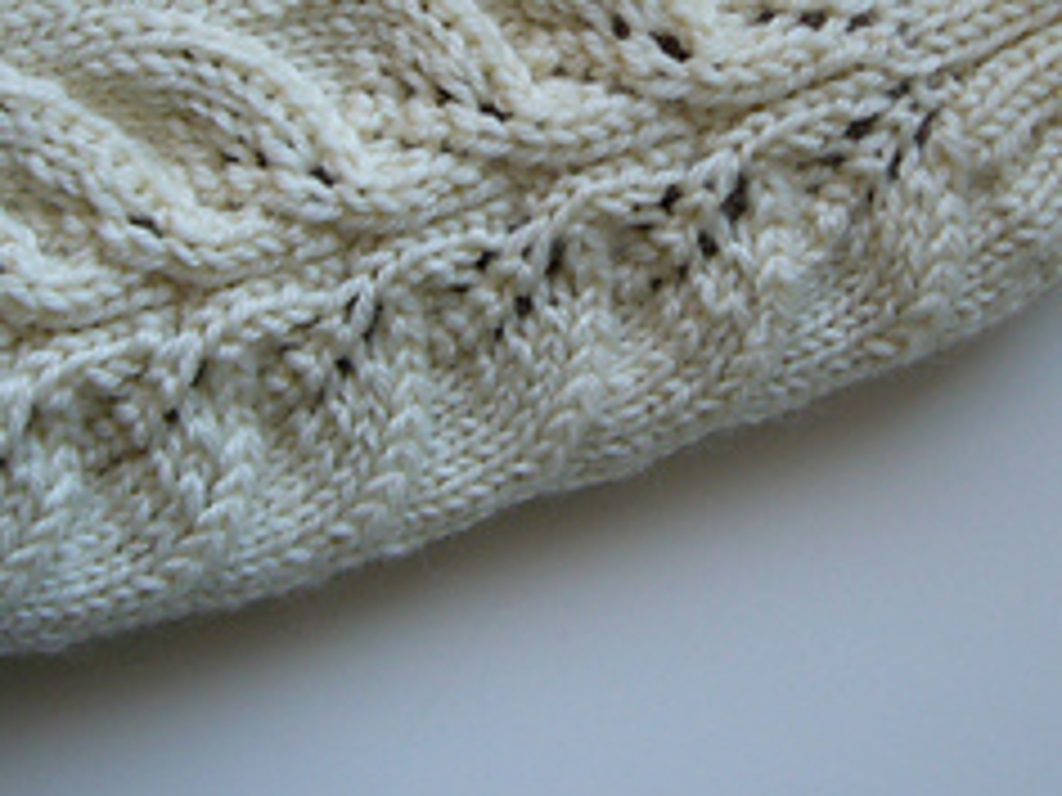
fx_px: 2270
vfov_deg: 19.5
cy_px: 74
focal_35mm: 74
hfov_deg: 26.3
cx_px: 536
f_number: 2.8
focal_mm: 5.8
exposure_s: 1/20
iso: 100
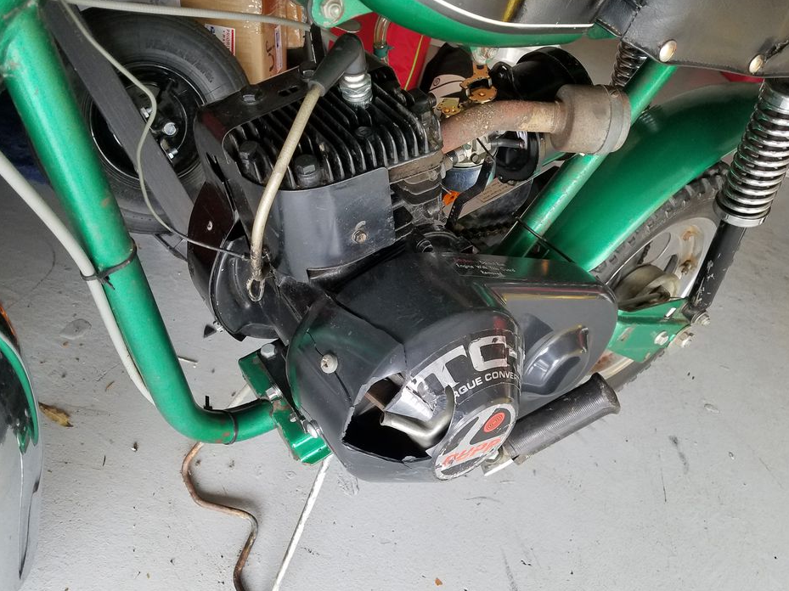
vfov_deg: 49.7
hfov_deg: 63.4
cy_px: 300
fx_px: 638
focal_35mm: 28
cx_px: 422
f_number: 1.7
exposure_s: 1/30
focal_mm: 4.2
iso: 160
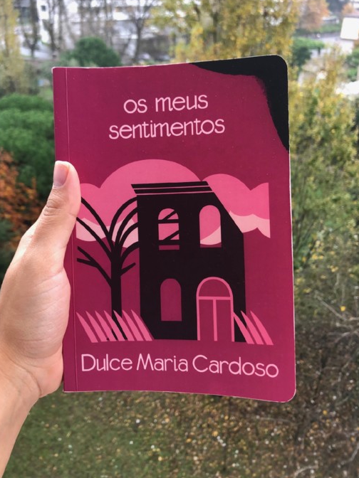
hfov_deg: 46.8
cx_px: 173
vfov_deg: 59.9
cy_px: 223
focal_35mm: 30
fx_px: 415
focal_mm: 3.99
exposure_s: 1/30
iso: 25
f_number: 1.8
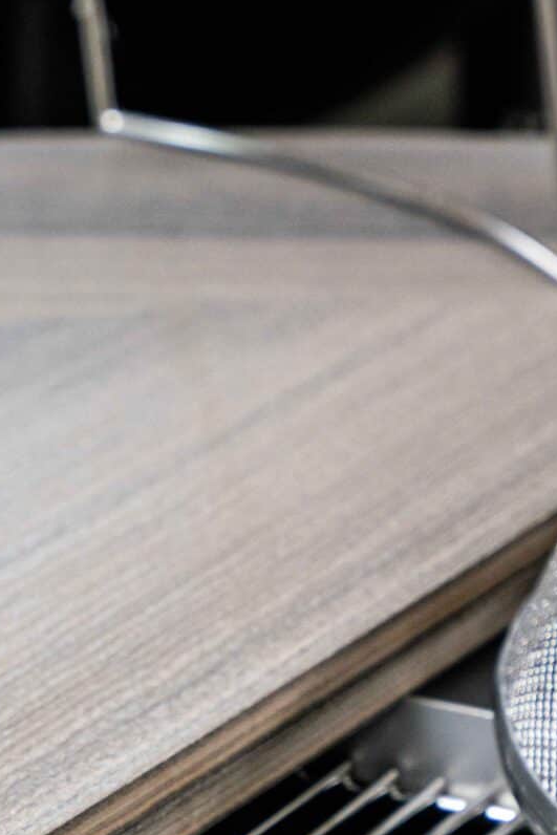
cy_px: 981
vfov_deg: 9.0
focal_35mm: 225
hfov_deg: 6.1
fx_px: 5219
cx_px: -20
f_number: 3.5
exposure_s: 1/250
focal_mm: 70
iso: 800
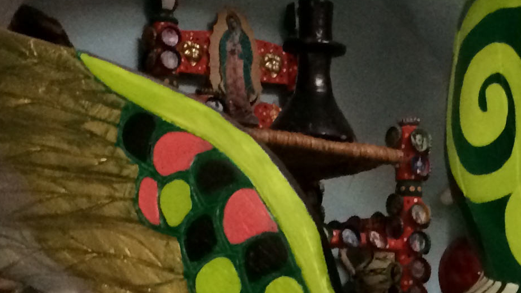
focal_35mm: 115
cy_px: 293
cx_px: 460
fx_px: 1589
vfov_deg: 10.5
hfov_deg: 18.3
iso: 320
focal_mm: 4.12
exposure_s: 1/30
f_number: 2.2
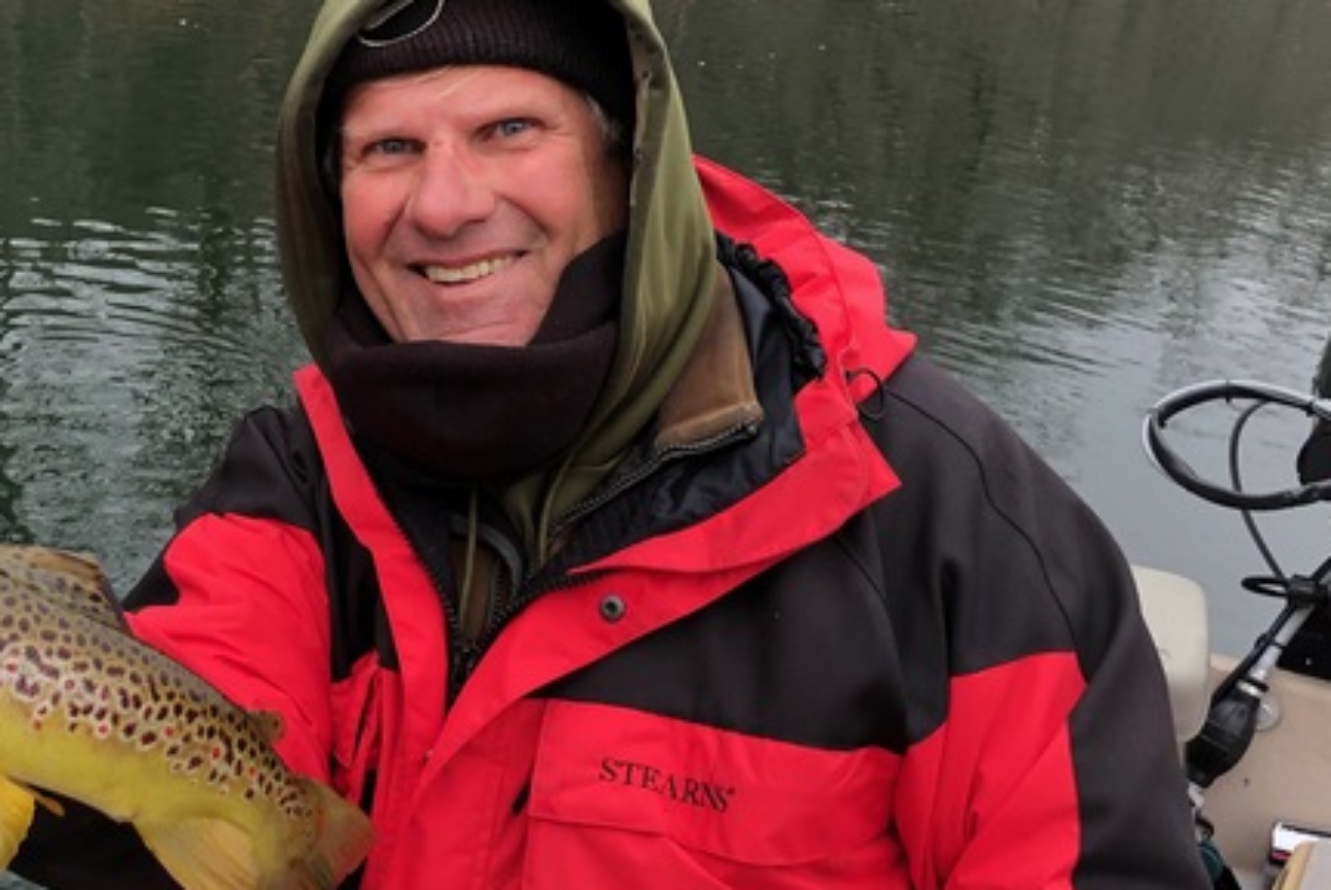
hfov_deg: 36.1
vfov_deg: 25.1
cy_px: 482
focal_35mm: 54
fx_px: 1998
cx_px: 361
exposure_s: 1/120
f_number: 1.8
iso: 50
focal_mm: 4
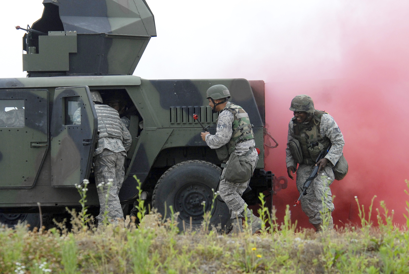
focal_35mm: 225
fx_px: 2559
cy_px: 137
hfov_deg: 9.1
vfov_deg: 6.1
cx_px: 204
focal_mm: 150
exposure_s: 1/500
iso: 400
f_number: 5
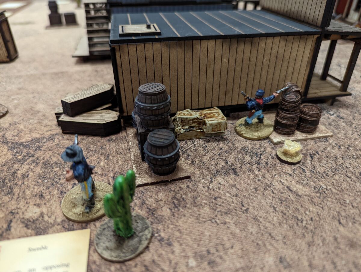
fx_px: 251
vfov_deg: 57.0
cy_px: 136
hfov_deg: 71.5
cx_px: 180
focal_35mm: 24
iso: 703
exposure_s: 1/81.3
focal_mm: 6.81
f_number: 1.85
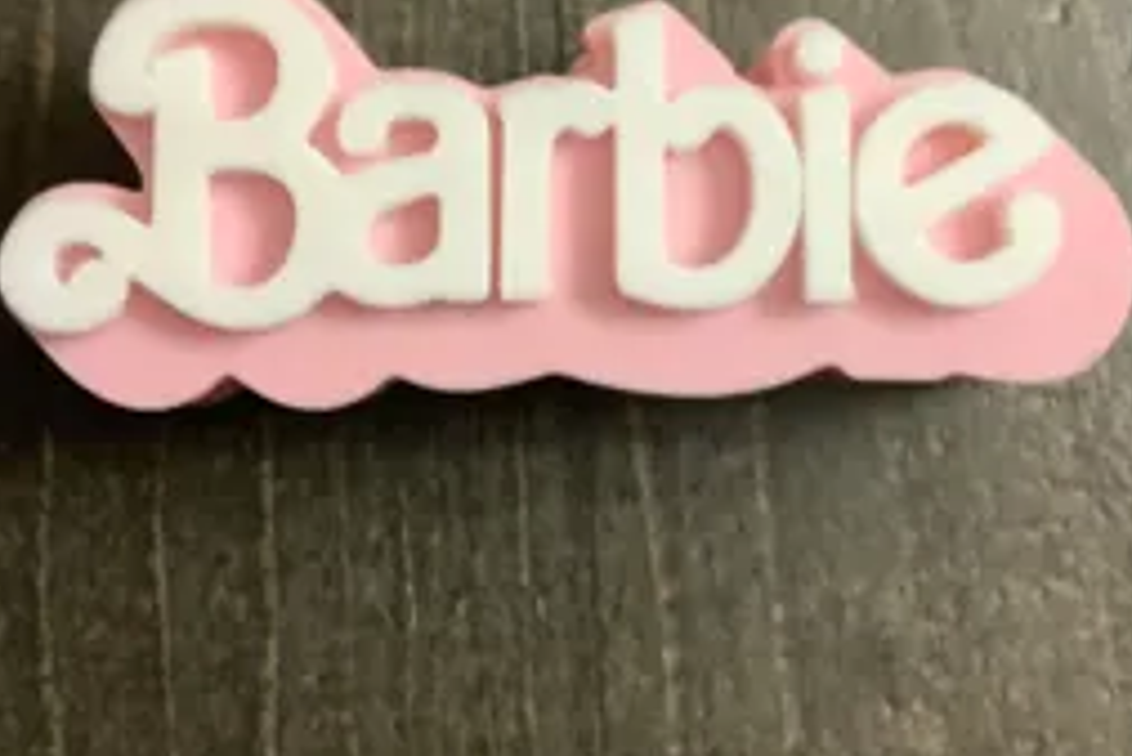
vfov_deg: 26.1
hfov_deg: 38.8
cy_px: 174
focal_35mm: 51
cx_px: 600
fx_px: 1605
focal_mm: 3.3
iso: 320
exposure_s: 1/33
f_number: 2.4
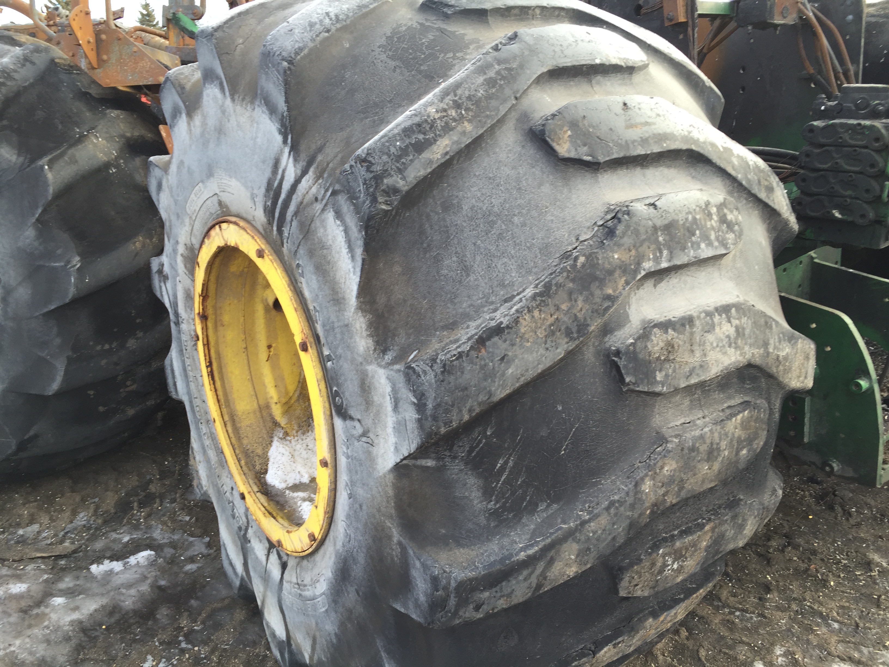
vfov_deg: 48.2
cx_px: 444
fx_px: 745
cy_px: 334
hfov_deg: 61.7
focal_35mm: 29
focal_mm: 4.15
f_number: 2.2
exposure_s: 1/121
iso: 32
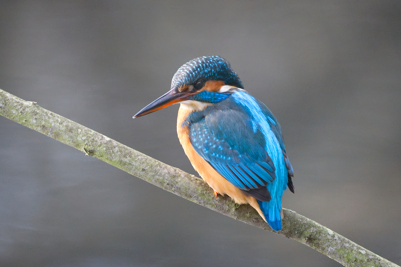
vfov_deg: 1.5
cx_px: 200
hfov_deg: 2.3
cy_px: 134
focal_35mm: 900
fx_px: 10020
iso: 4000
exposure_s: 1/500
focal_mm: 600
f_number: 6.3
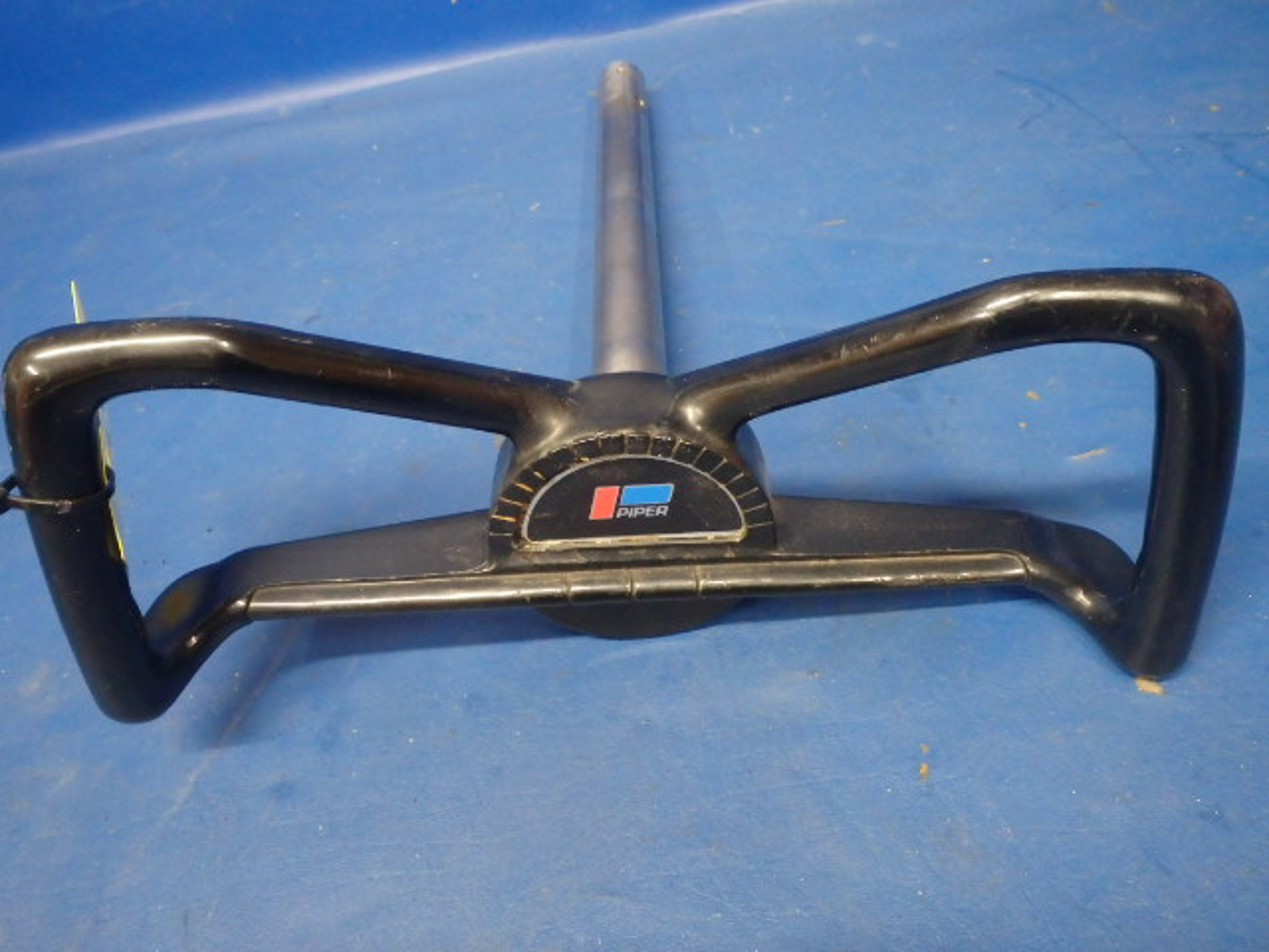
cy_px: 476
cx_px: 634
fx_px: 1026
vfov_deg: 49.7
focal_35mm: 28
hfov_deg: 63.4
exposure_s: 1/20
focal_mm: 5
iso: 800
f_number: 3.9
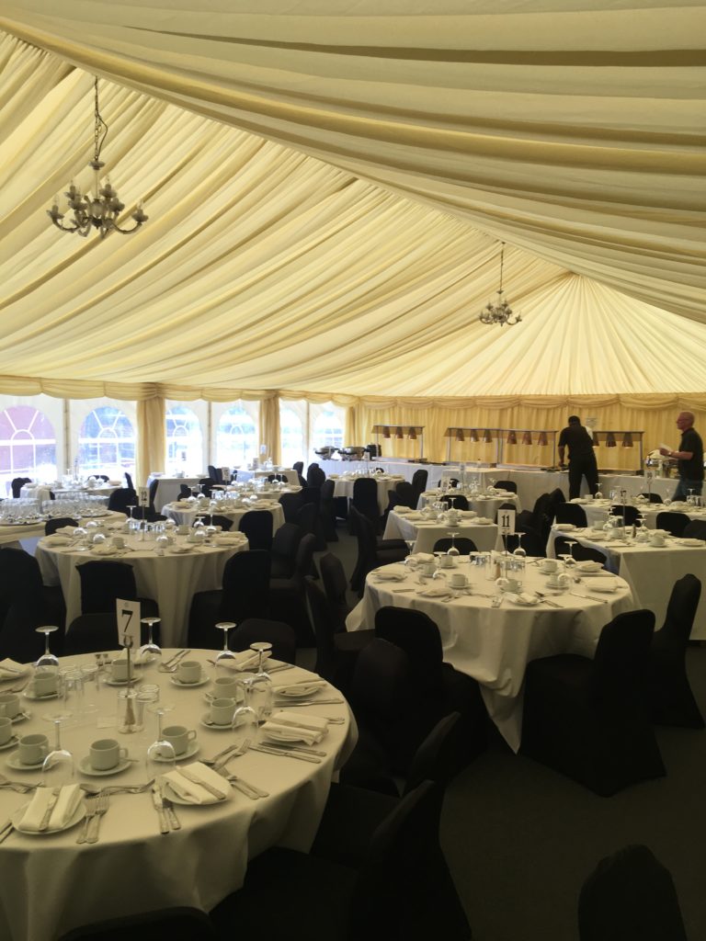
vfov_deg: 61.7
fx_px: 789
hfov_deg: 48.2
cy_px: 470
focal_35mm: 29
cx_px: 353
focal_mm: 4.15
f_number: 2.2
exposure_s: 1/100
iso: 32
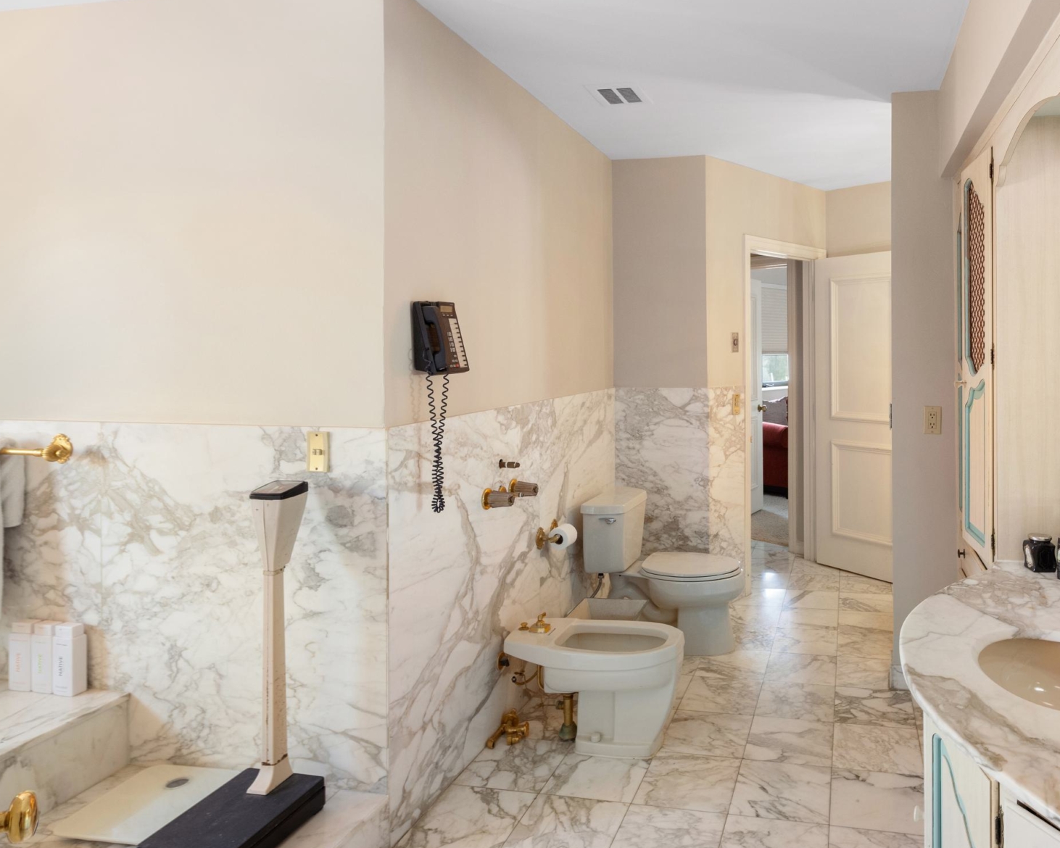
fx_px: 722
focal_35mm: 23
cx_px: 717
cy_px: 337
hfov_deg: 70.2
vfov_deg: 60.4
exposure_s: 1/3
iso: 320
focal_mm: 14
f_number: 5.6
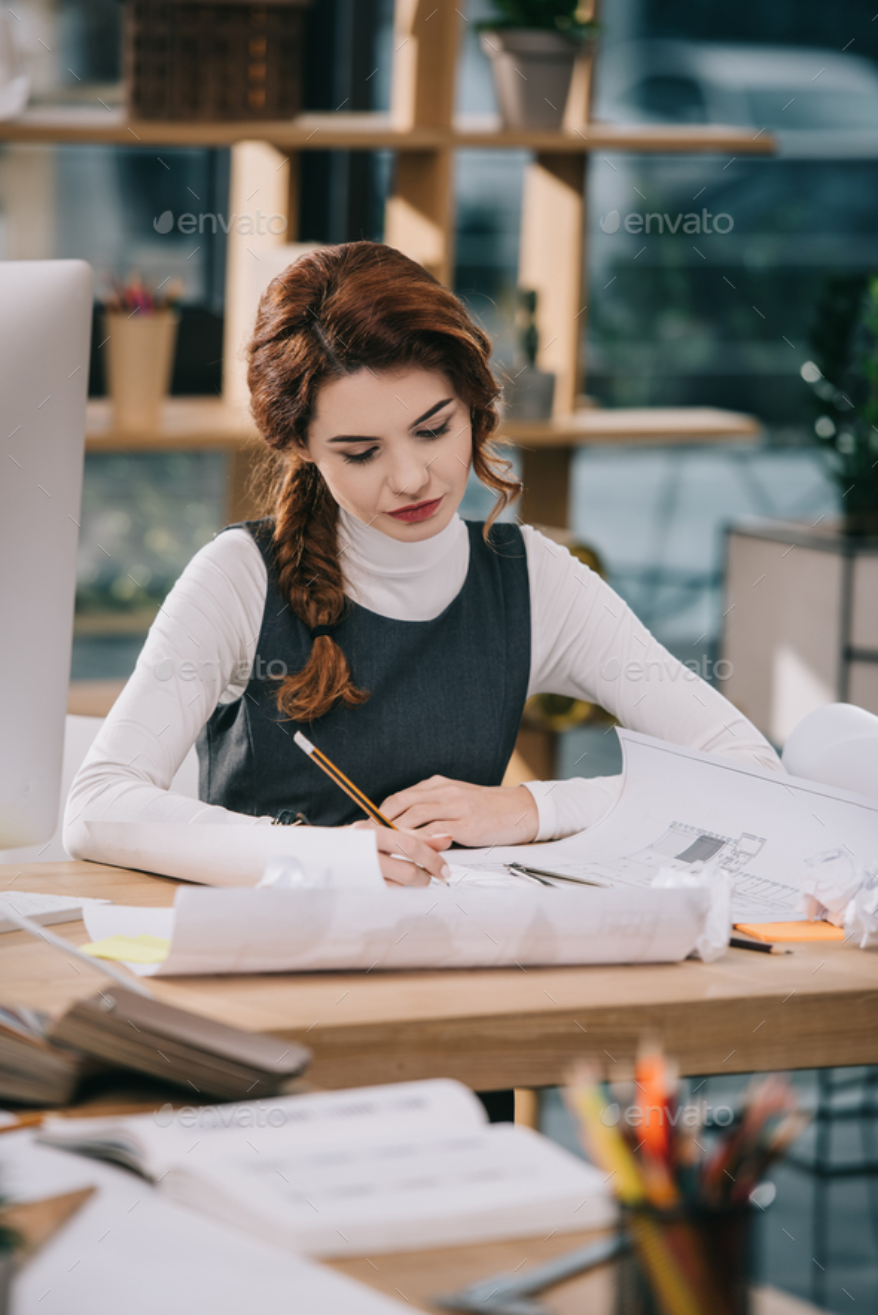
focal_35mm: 170
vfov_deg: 12.1
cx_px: 439
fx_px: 6214
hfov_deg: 8.1
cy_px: 658
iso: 125
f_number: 3.5
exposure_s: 1/160
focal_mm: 170
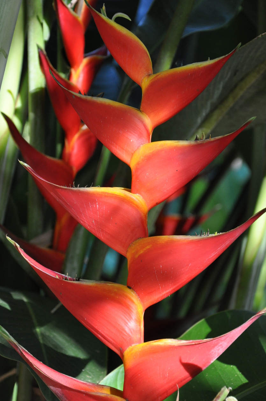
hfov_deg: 12.4
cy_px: 209
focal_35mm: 110
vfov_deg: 18.6
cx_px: 123
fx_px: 1222
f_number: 5.3
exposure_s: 1/160
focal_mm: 66
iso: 800
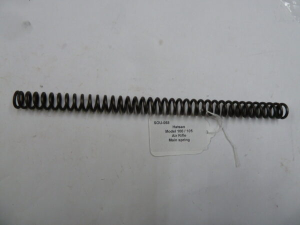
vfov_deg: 54.9
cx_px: 150
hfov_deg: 69.4
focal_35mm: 25
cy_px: 112
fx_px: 217
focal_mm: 4.1
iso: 160
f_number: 3.3
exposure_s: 1/30
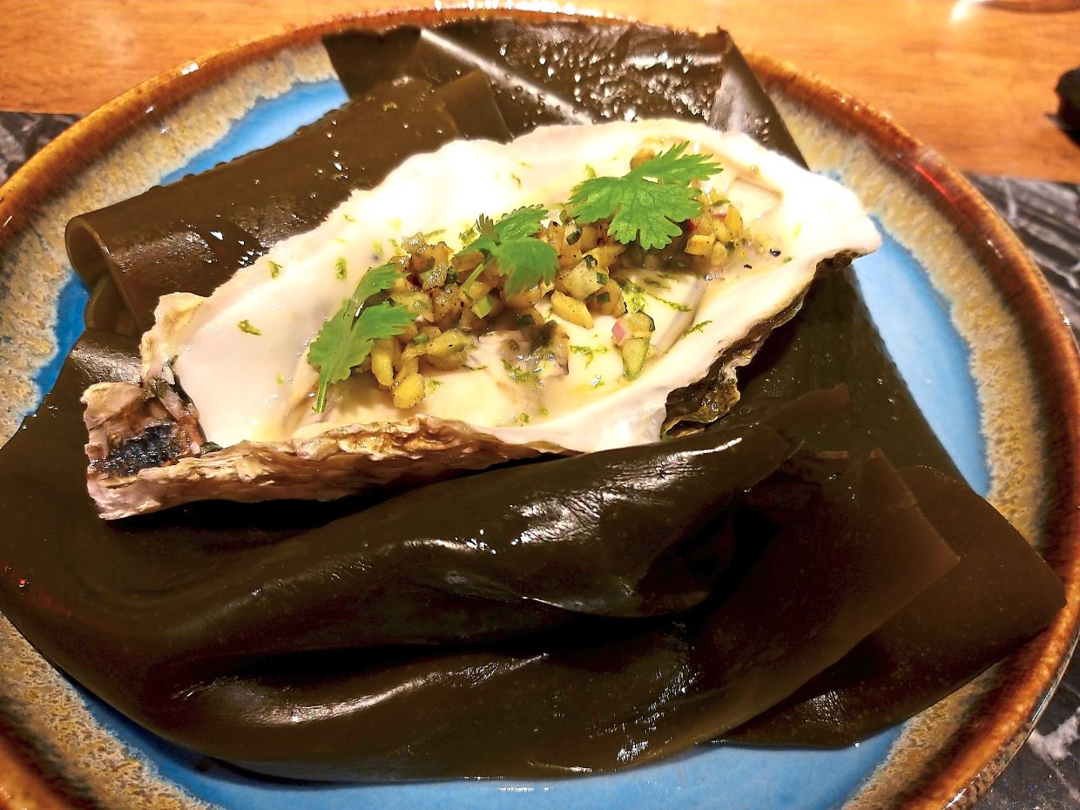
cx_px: 540
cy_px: 405
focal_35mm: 26
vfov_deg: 53.1
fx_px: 811
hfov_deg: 67.3
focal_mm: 3.93
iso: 80
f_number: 1.7
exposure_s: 1/33
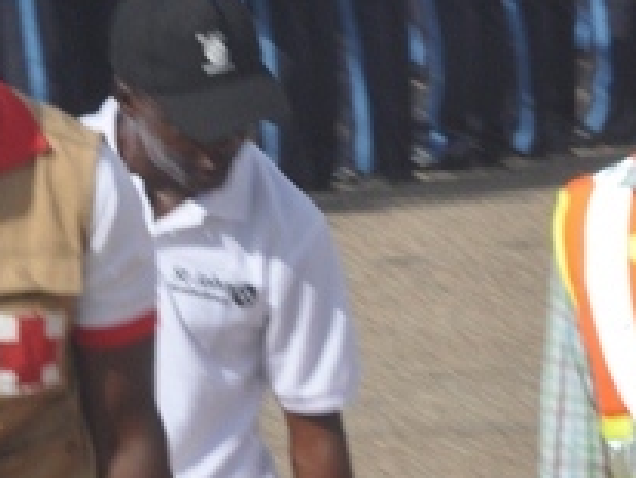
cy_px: 563
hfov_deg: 2.1
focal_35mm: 929
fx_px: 17088
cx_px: 375
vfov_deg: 1.6
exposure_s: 1/200
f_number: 22
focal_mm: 210
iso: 400
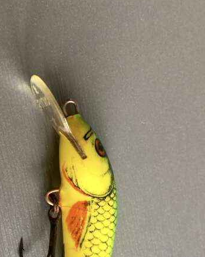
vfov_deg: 35.3
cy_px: 190
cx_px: 94
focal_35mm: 52
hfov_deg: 29.1
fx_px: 394
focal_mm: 4.15
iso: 25
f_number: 2.2
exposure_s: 1/50
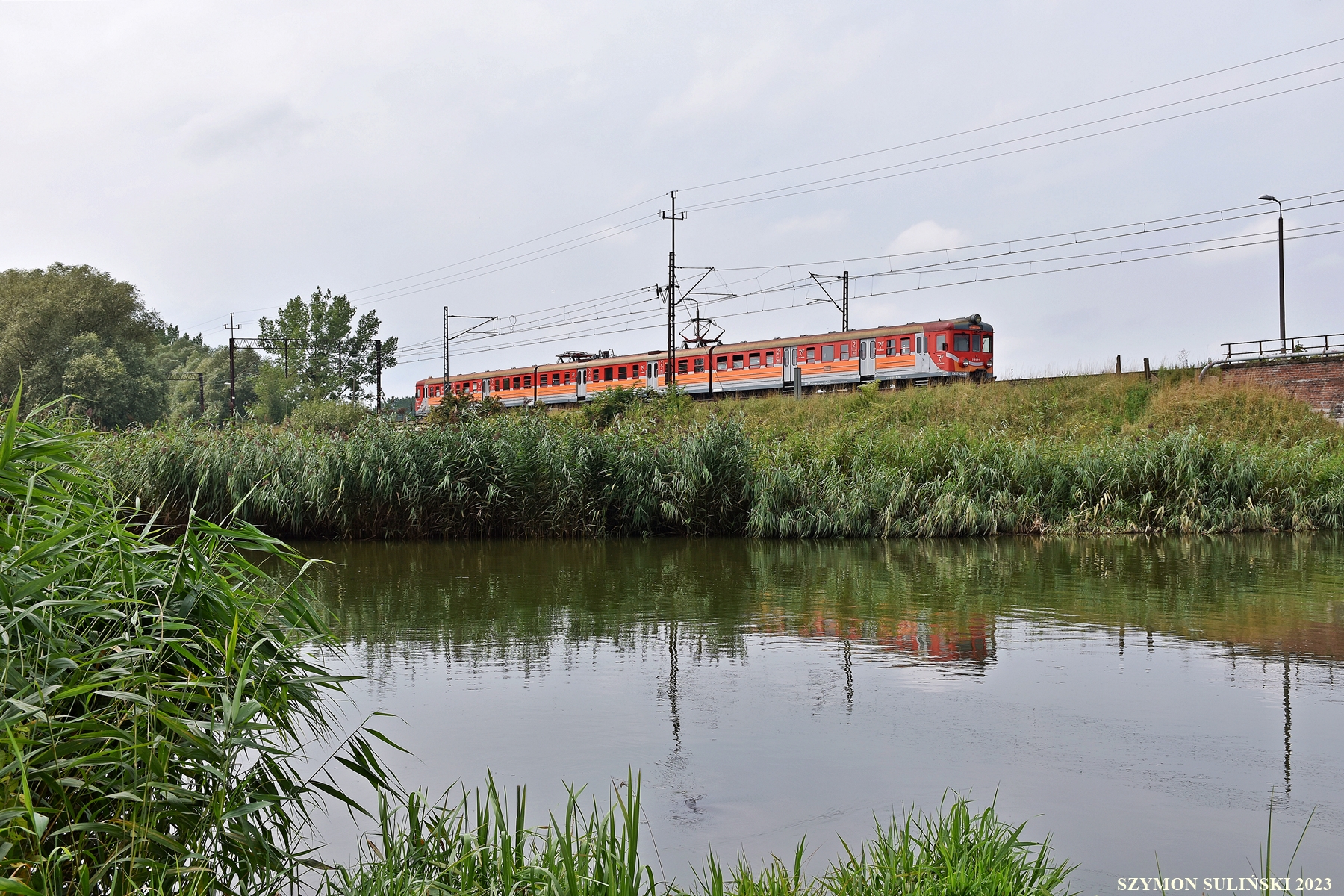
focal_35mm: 45
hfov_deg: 43.6
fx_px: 1680
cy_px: 448
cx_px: 672
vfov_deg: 29.9
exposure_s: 1/320
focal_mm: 30
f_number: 7.1
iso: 100
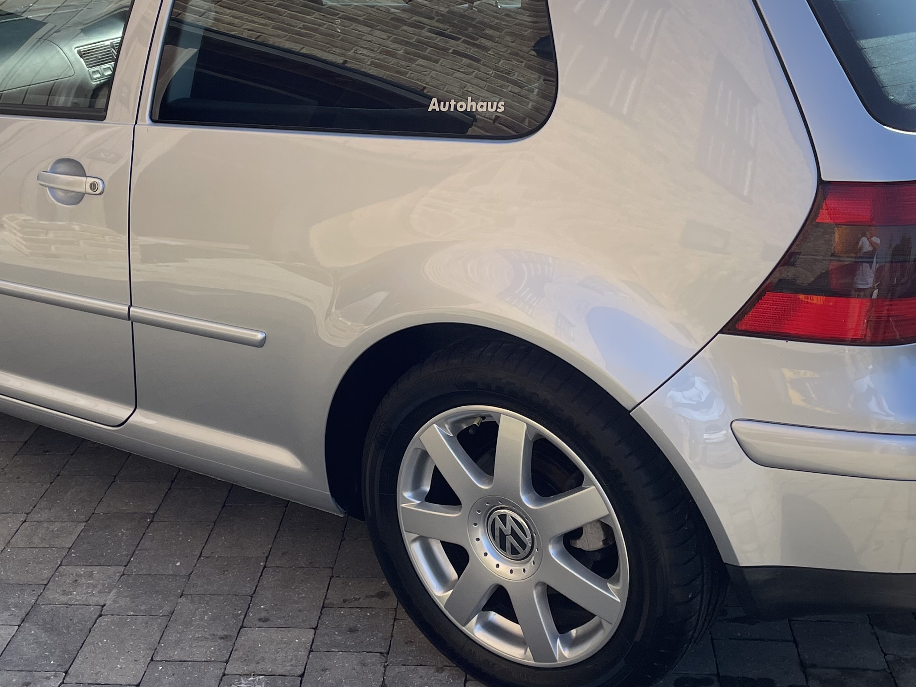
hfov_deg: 37.4
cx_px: 391
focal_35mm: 51
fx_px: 1350
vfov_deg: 28.4
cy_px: 233
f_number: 1.6
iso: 32
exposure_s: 1/1511
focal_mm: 4.2
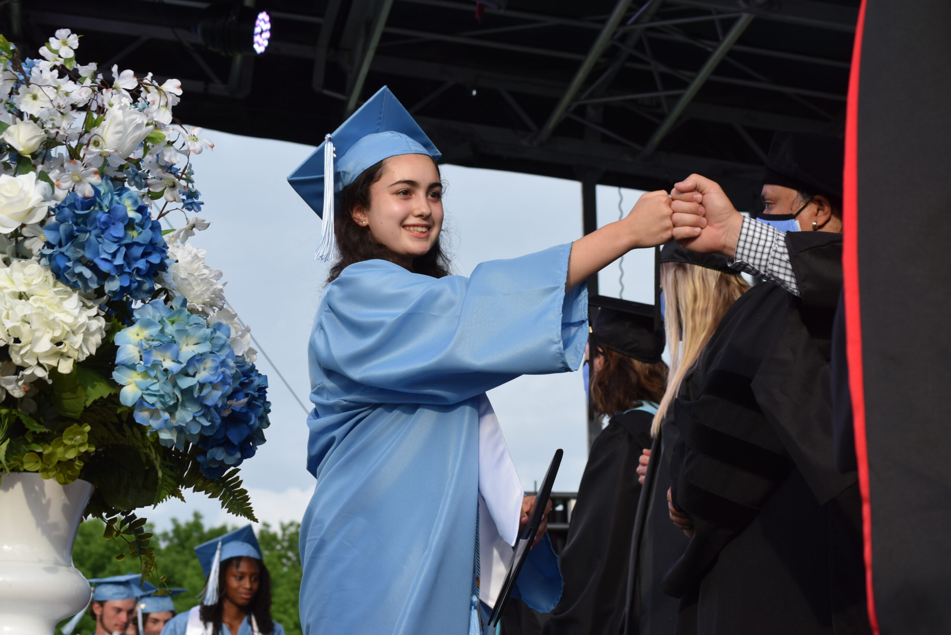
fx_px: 2180
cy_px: 318
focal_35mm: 82
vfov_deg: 16.6
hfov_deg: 24.6
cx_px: 476
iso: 220
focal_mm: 55
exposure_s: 1/250
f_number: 8
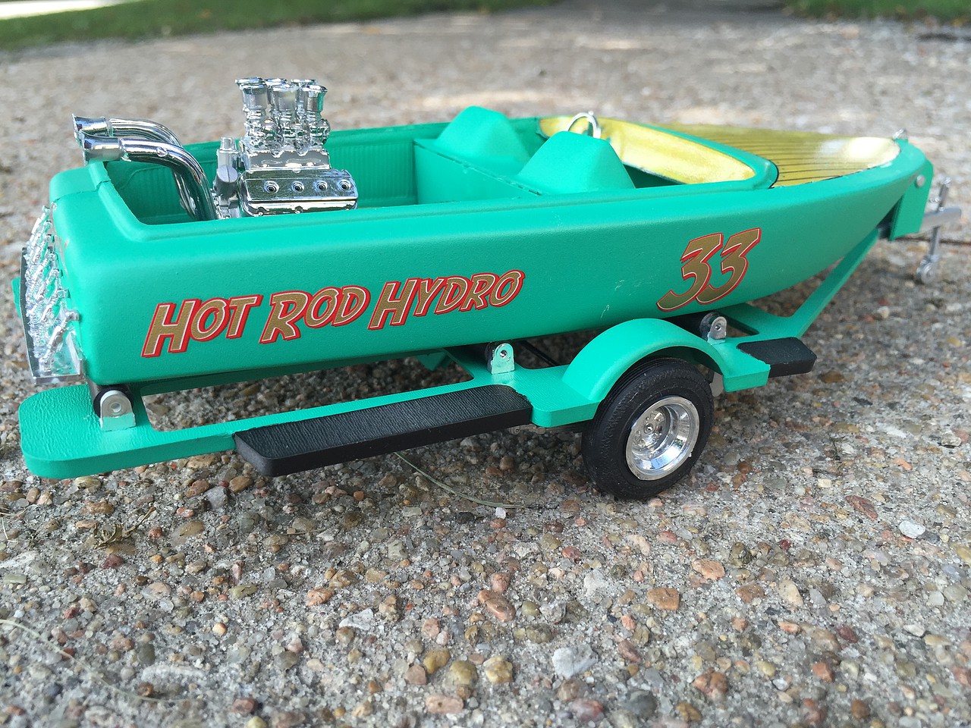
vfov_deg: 48.2
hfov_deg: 61.7
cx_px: 486
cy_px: 364
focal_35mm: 29
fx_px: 813
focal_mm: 4.15
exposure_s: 1/238
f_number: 2.2
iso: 32
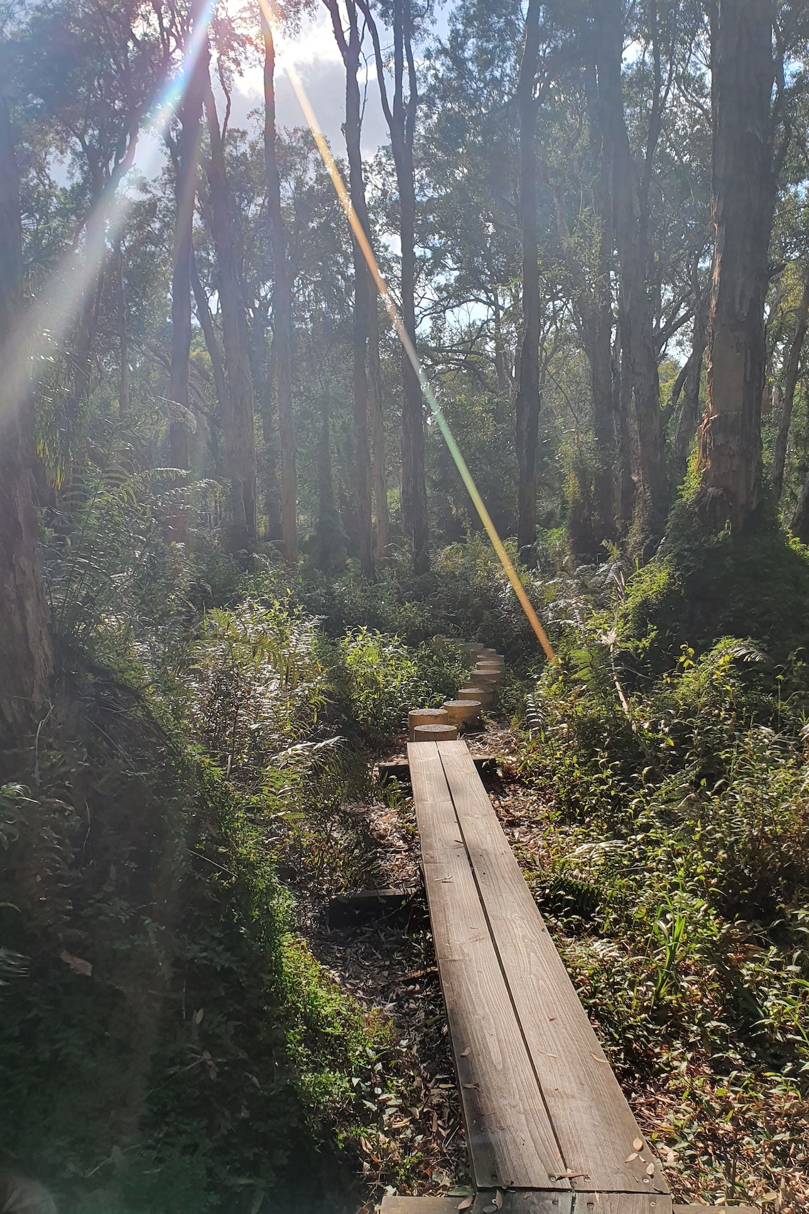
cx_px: 405
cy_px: 603
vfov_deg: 65.5
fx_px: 944
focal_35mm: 28
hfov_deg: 46.4
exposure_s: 1/1032
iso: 50
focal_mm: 4.32
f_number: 2.4
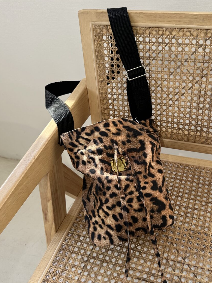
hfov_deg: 42.4
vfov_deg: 55.3
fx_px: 269
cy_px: 148
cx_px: 139
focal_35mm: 33
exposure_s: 1/396
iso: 80
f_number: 1.78
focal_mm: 6.86
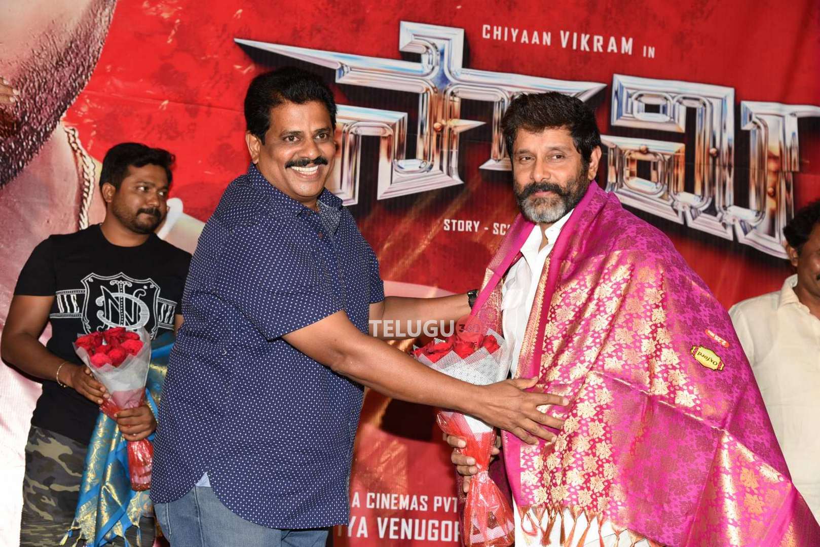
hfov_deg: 34.5
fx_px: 1322
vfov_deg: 23.4
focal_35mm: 58
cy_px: 274
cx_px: 410
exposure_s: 1/125
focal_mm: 58
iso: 800
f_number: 6.3
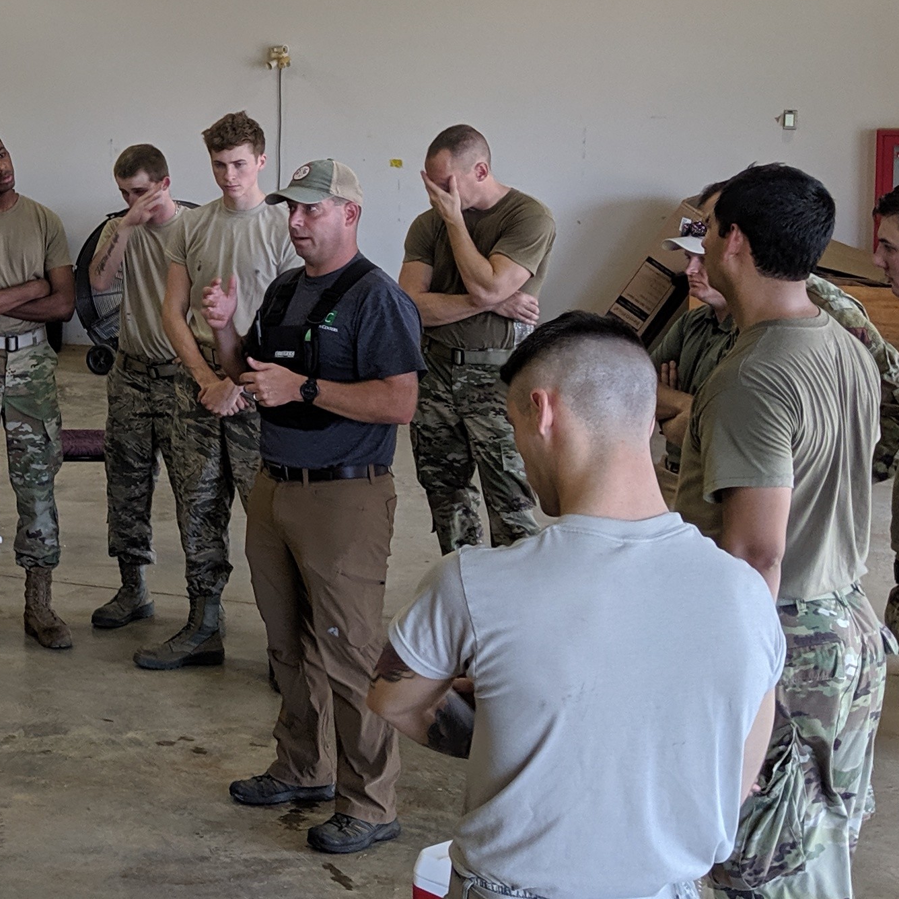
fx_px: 2116
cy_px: 259
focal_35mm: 72
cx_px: -247
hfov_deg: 21.8
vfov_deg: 23.8
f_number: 1.8
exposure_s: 1/120
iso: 95
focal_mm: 4.44
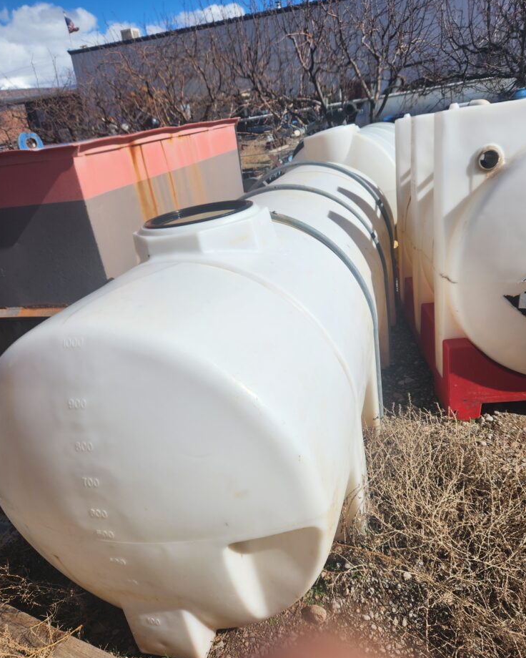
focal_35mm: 25
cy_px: 340
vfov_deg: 68.1
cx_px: 258
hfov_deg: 56.8
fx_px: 486
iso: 20
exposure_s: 1/3768
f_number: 1.8
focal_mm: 5.4
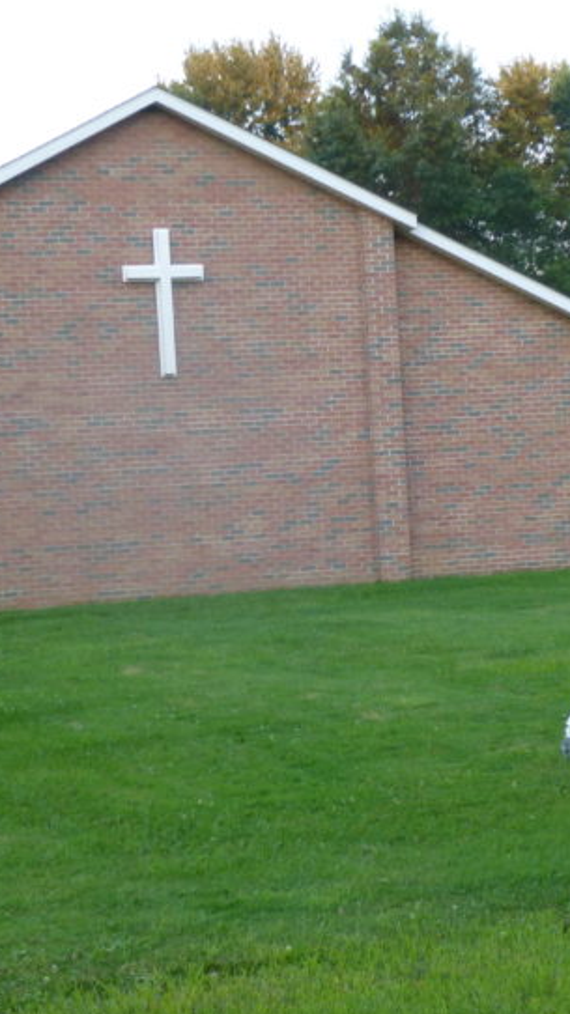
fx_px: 1991
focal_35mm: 74
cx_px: 316
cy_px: 515
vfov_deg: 28.6
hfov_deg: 16.3
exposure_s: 1/60
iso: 250
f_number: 4
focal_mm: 8.6
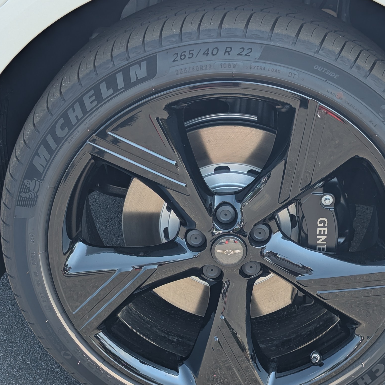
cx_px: 227
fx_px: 893
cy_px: 231
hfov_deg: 24.3
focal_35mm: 71
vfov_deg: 24.3
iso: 40
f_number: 1.85
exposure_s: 1/563
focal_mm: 6.81
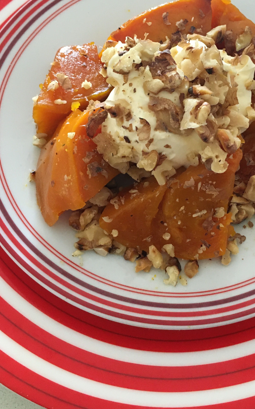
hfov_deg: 32.3
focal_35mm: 39
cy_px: 166
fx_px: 434
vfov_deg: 50.1
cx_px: 180
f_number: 2.2
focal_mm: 4.15
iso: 200
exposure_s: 1/25
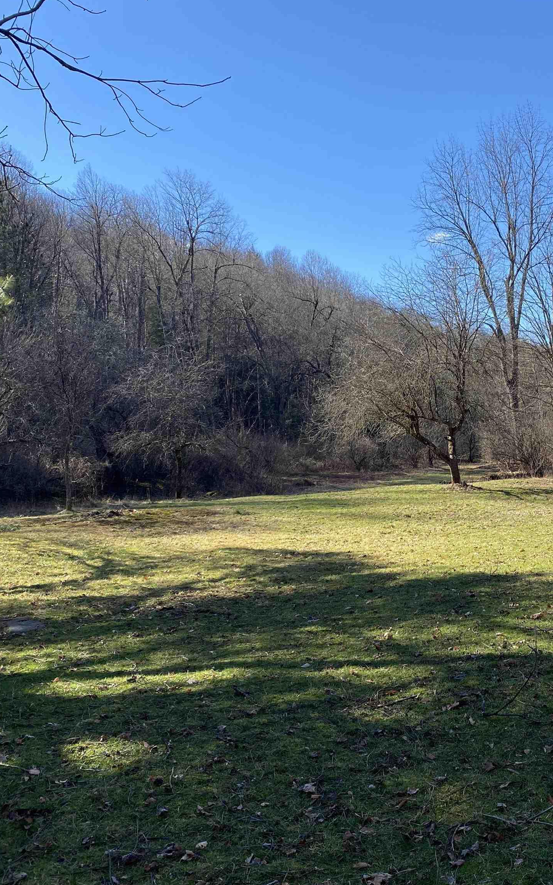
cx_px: 448
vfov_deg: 52.7
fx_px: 892
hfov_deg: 33.4
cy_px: 441
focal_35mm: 37
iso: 32
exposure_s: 1/1147
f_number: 1.8
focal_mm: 4.25
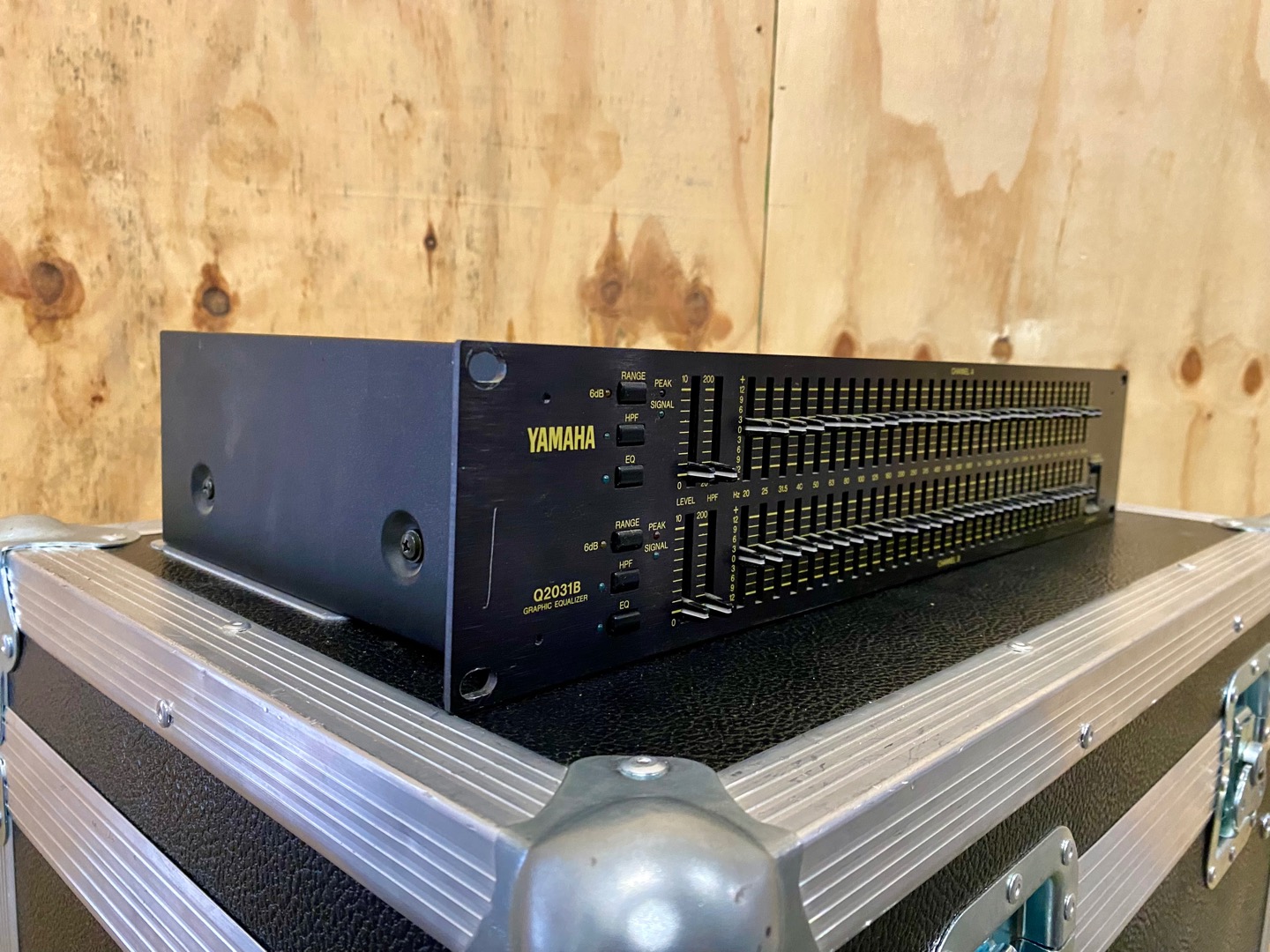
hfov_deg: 67.3
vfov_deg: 53.1
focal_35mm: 26
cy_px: 476
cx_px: 635
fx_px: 954
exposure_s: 1/33
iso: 500
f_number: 1.8
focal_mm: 4.25
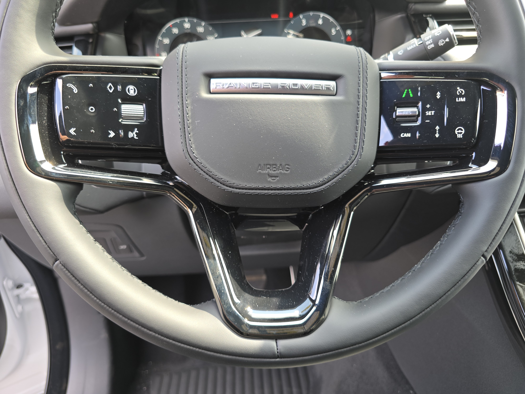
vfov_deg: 58.9
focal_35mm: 23
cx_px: 262
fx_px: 349
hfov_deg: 73.9
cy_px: 197
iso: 50
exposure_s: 1/64.9
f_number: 1.7
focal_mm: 6.3
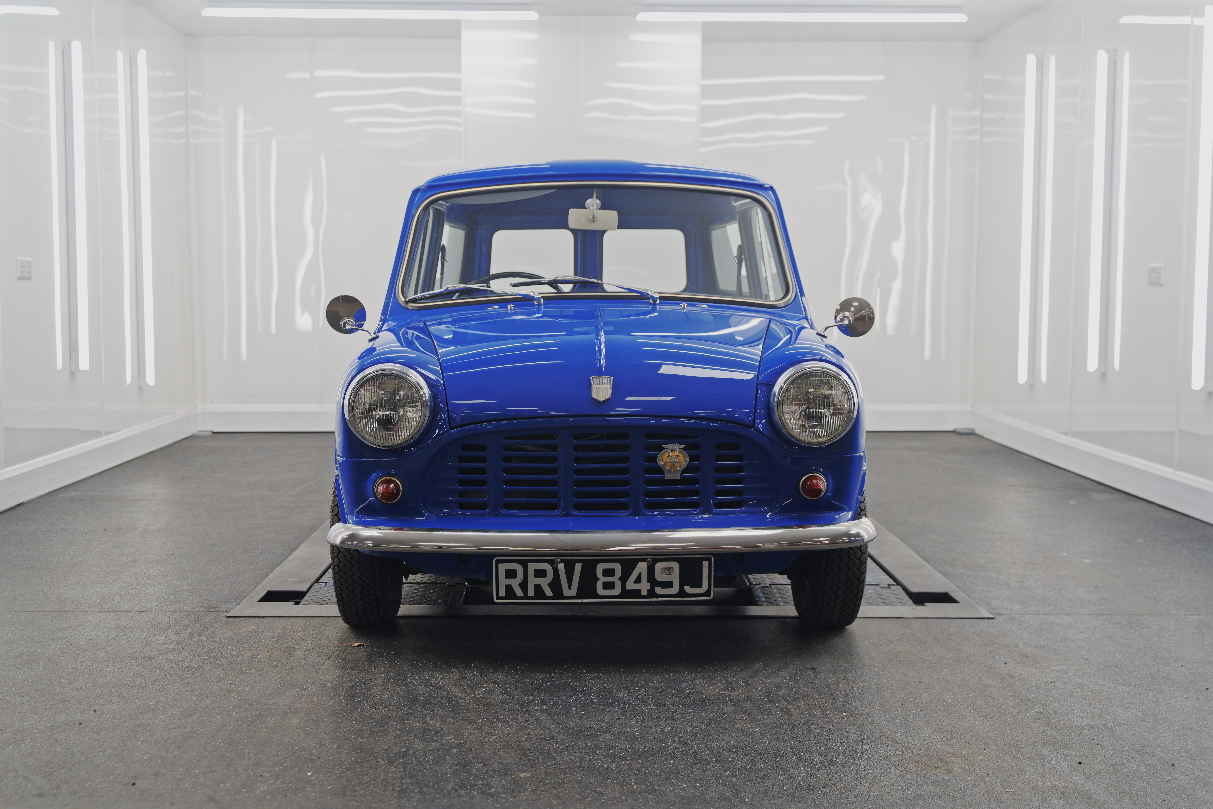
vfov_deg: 32.6
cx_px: 606
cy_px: 404
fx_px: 1381
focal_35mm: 41
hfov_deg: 47.4
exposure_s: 1/50
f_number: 4.5
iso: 320
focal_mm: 41
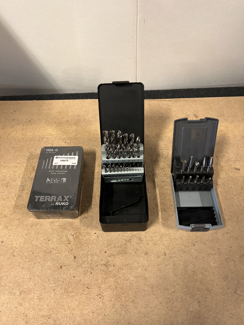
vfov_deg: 67.3
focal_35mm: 26
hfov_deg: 53.1
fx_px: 244
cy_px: 162
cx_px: 122
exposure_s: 1/50
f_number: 1.5
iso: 250
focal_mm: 5.7
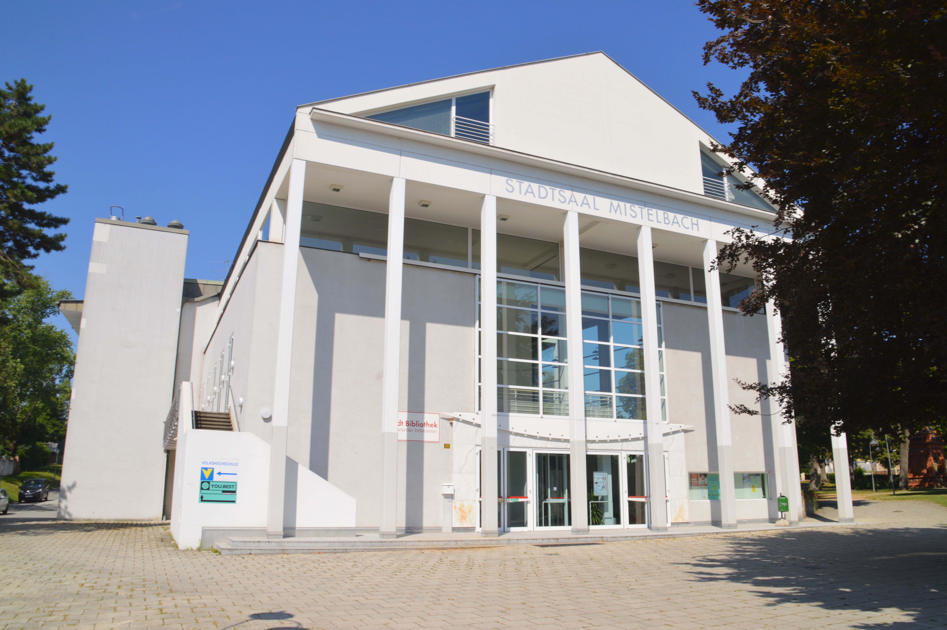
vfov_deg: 47.8
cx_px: 474
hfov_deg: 67.4
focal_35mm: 27
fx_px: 710
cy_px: 315
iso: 100
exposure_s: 1/200
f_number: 14
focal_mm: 18
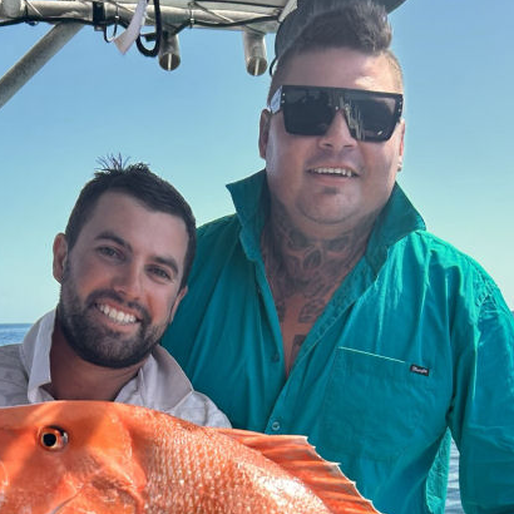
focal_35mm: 56
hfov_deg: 30.5
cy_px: 592
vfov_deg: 27.4
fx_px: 941
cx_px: 213
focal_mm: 5.7
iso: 50
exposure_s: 1/1869
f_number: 1.5
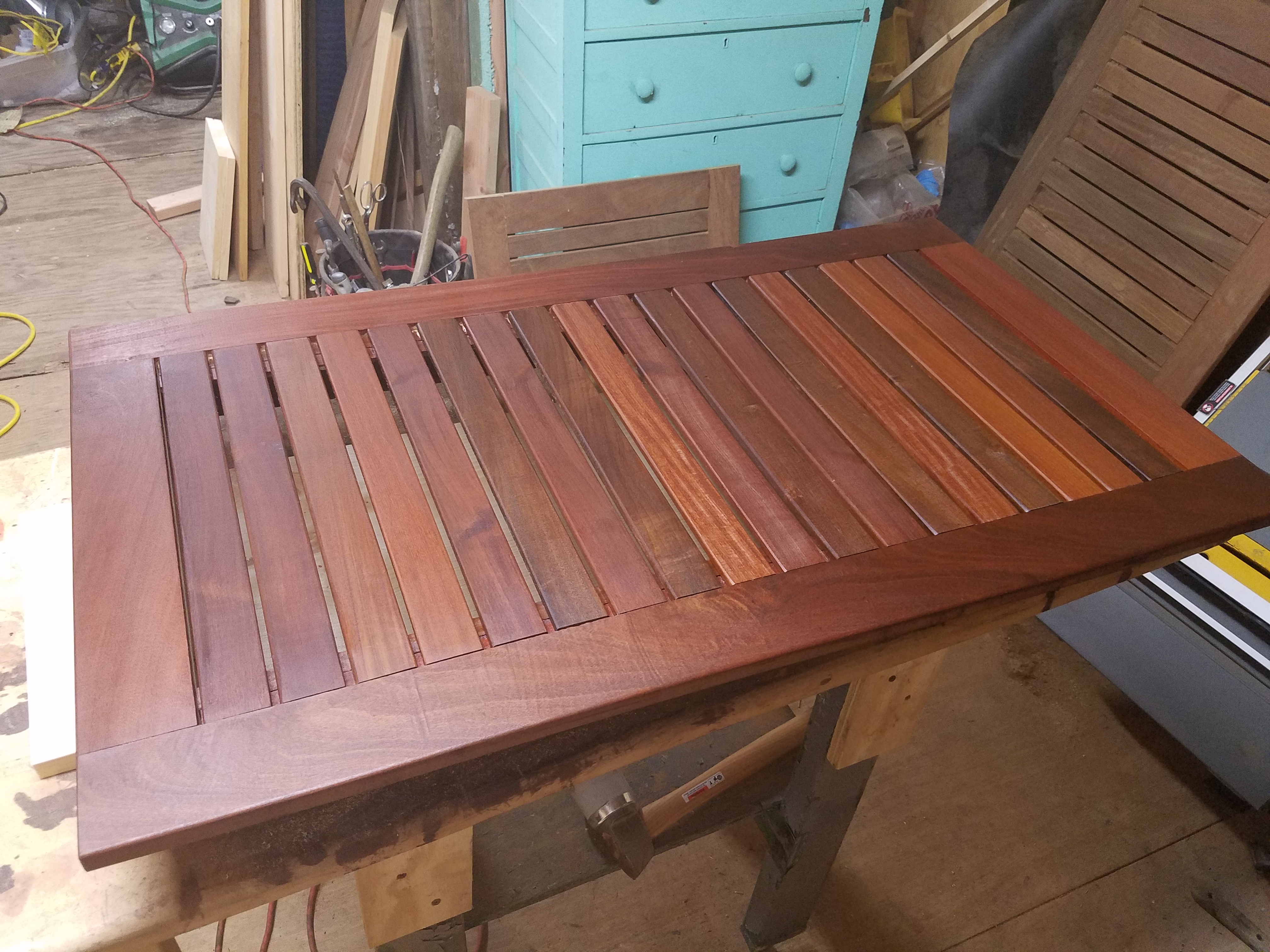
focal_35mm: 26
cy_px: 476
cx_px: 635
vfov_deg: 53.1
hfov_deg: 67.3
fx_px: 954
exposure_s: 1/13
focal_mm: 4.2
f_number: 1.7
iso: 250
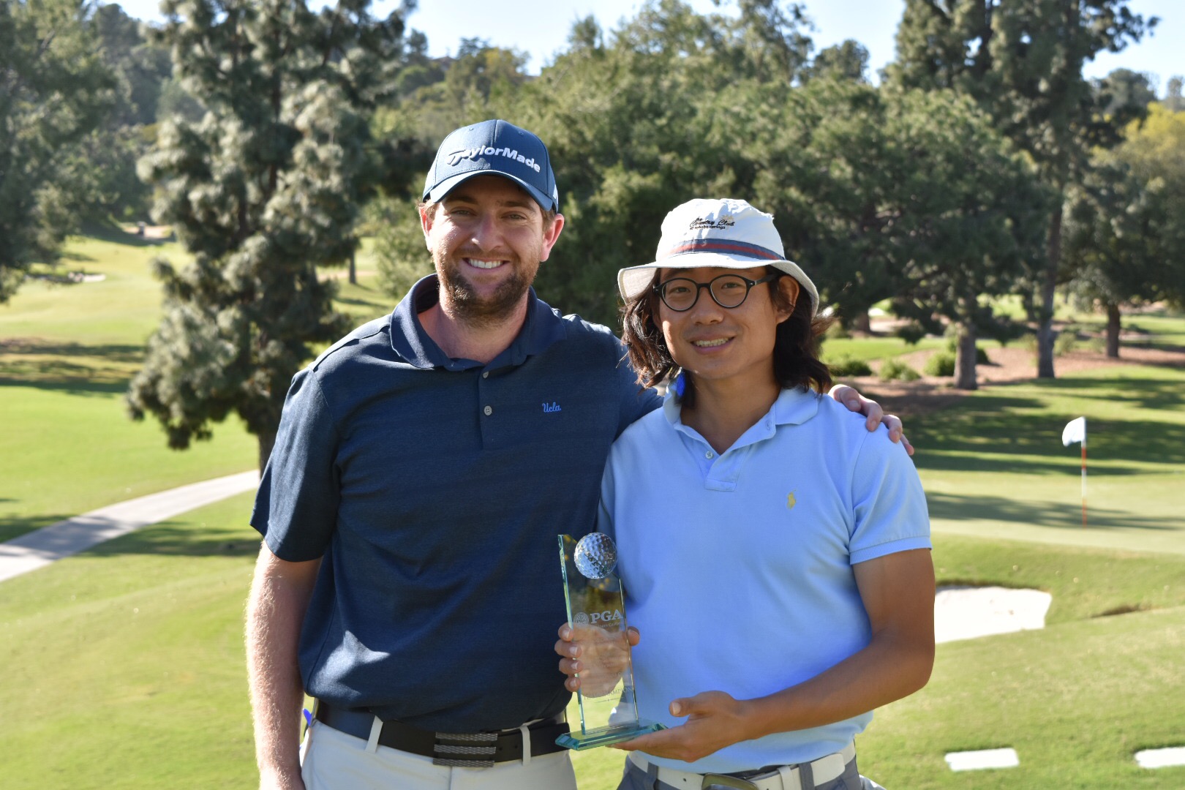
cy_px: 395
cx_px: 592
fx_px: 1975
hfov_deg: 33.4
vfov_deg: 22.6
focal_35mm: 60
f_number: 8
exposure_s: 1/500
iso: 320
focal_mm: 40
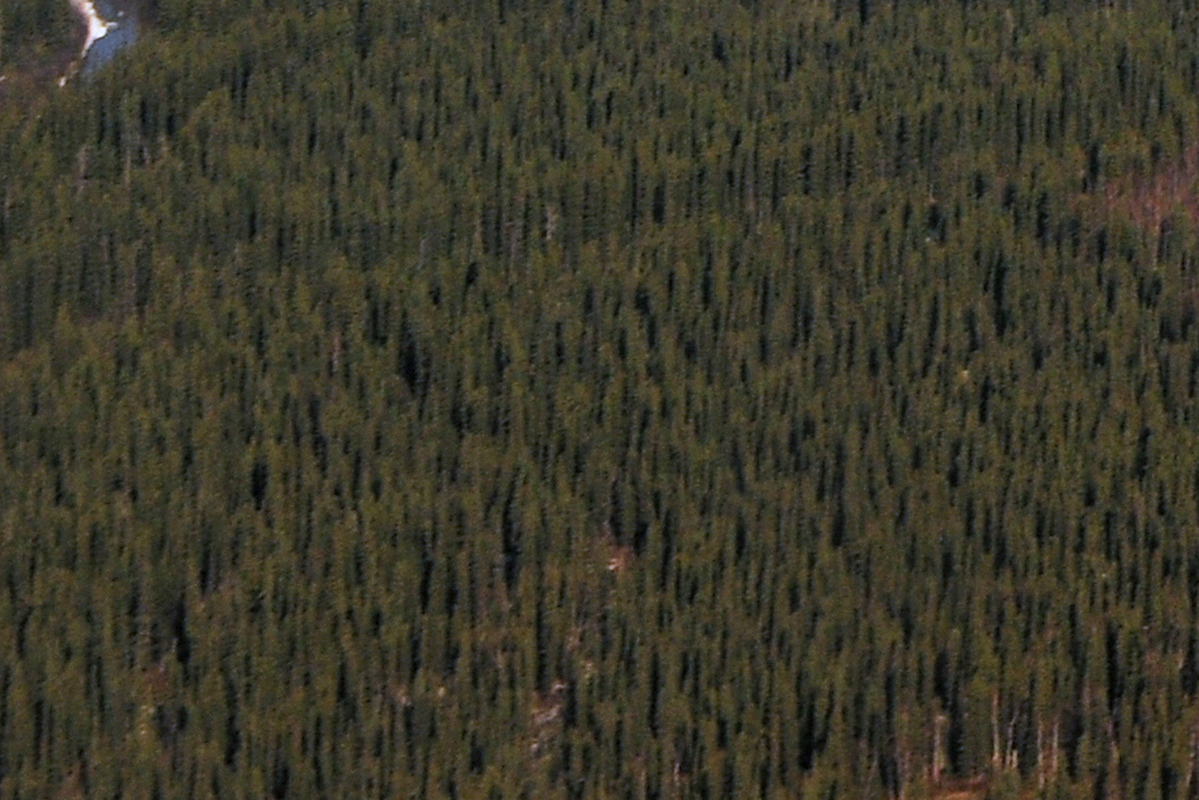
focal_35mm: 210
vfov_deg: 6.2
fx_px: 6996
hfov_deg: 8.8
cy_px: -1260
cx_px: 2995
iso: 250
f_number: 9
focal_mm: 38
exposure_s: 1/250
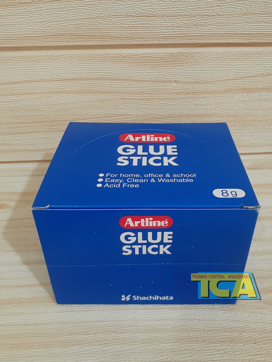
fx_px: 325
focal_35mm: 31
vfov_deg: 58.3
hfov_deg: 45.3
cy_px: 171
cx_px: 154
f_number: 1.9
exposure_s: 1/50
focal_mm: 3.6
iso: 320
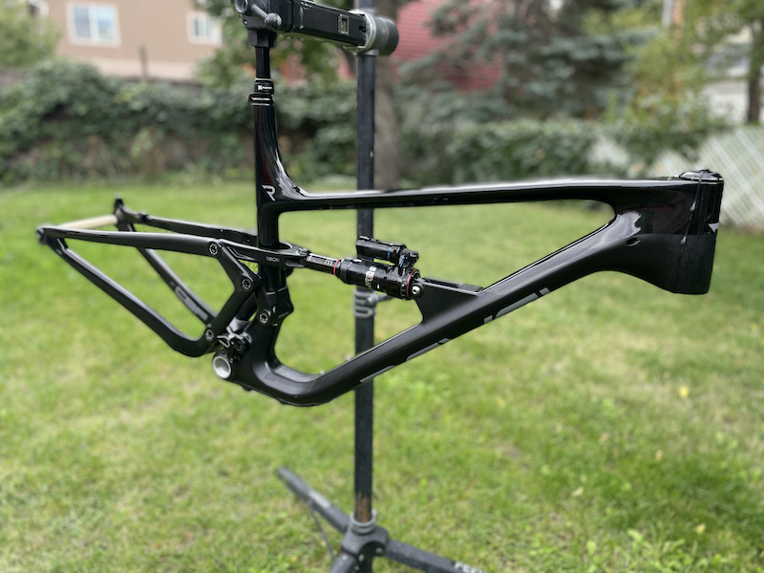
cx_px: 382
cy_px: 286
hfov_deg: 67.3
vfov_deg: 53.1
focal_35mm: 26
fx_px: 574
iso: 32
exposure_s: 1/248
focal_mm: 4.2
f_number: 1.6
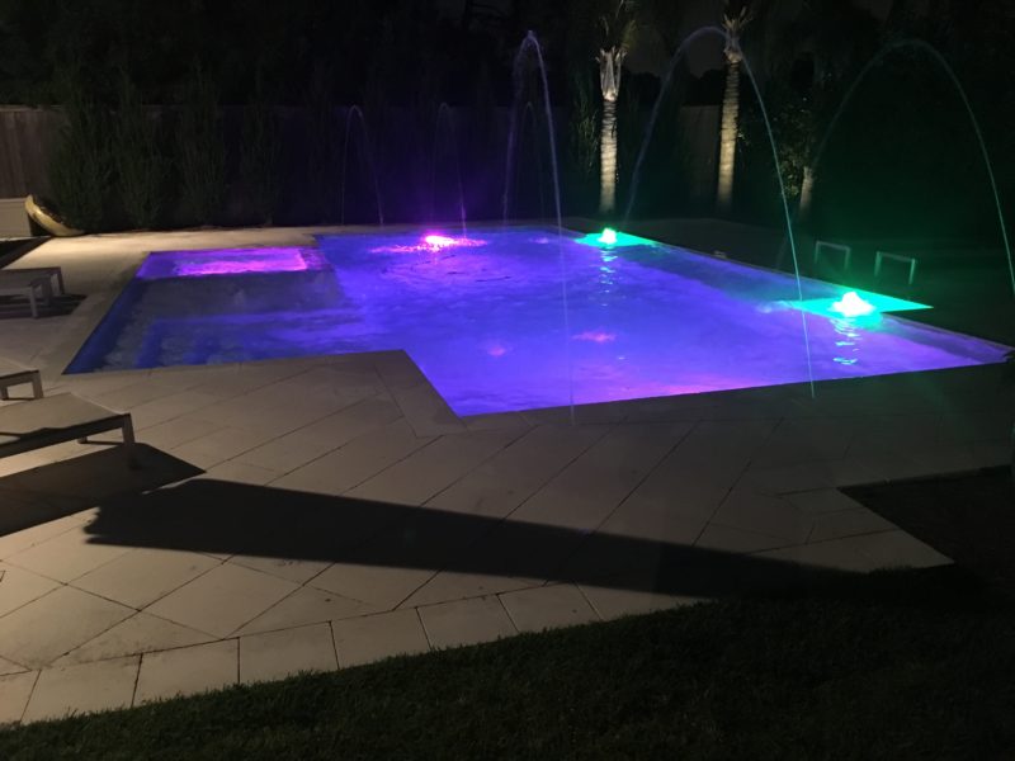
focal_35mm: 29
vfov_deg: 48.2
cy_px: 380
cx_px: 508
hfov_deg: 61.7
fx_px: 850
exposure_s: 1/15
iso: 640
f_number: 2.2
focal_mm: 4.15
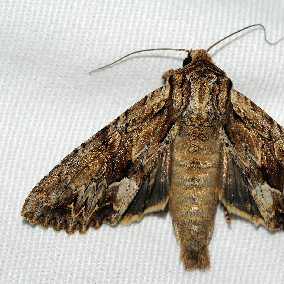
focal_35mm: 116
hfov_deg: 15.0
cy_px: 142
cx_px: 197
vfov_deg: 15.0
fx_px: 1077
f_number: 13
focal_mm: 60
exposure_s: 1/200
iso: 400
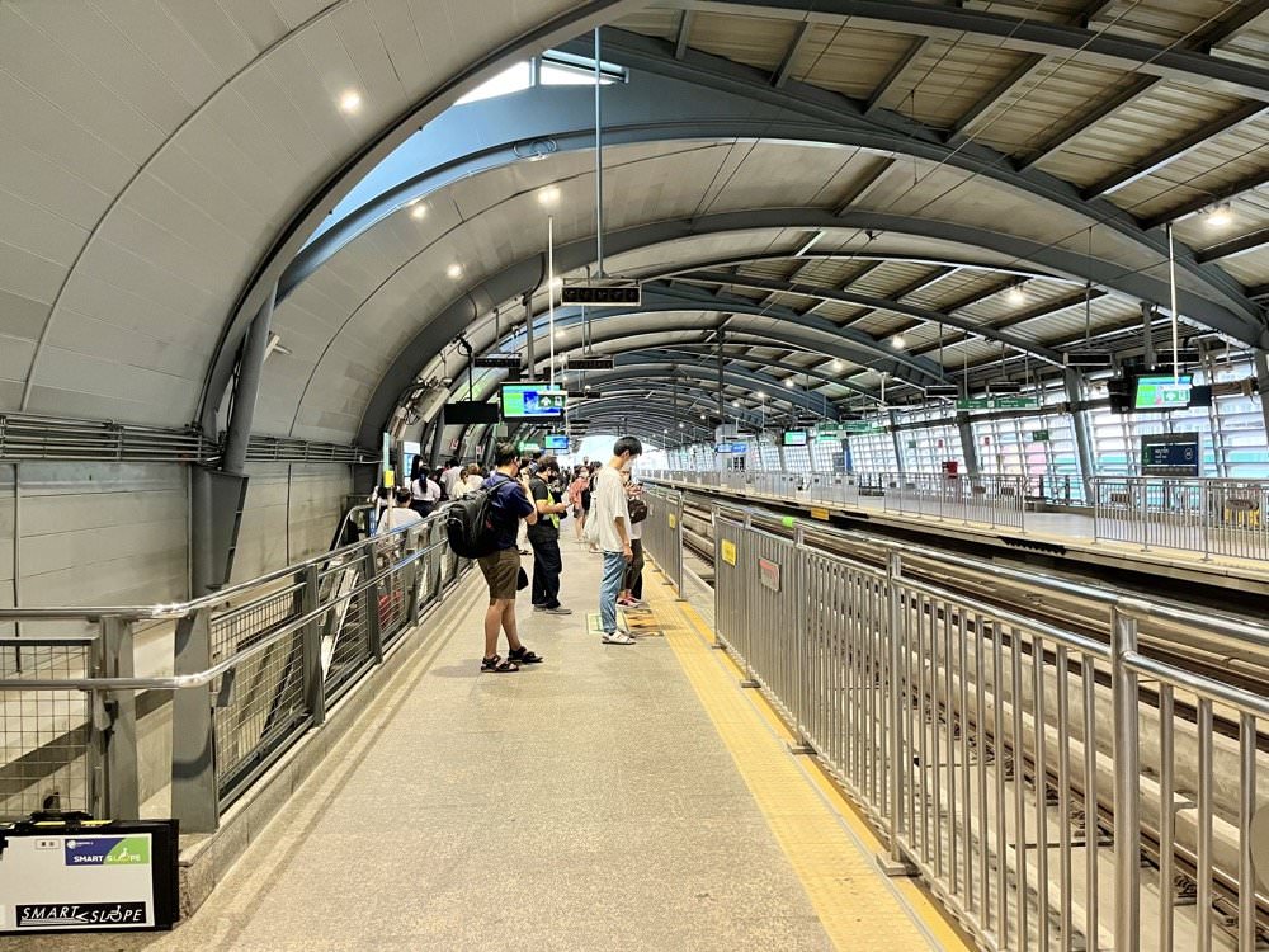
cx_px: 634
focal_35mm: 26
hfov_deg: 67.3
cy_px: 476
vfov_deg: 53.1
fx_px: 953
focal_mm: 5.1
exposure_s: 1/52
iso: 250
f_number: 1.6
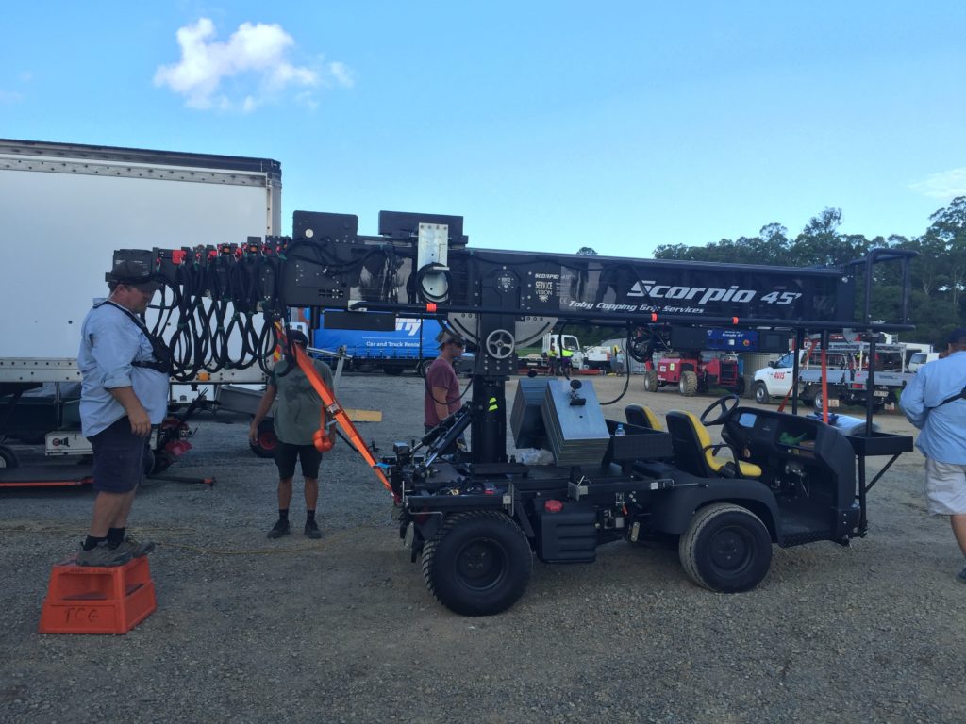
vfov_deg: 48.2
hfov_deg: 61.7
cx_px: 483
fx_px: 809
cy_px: 362
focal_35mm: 29
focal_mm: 4.15
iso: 32
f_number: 2.2
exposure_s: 1/520
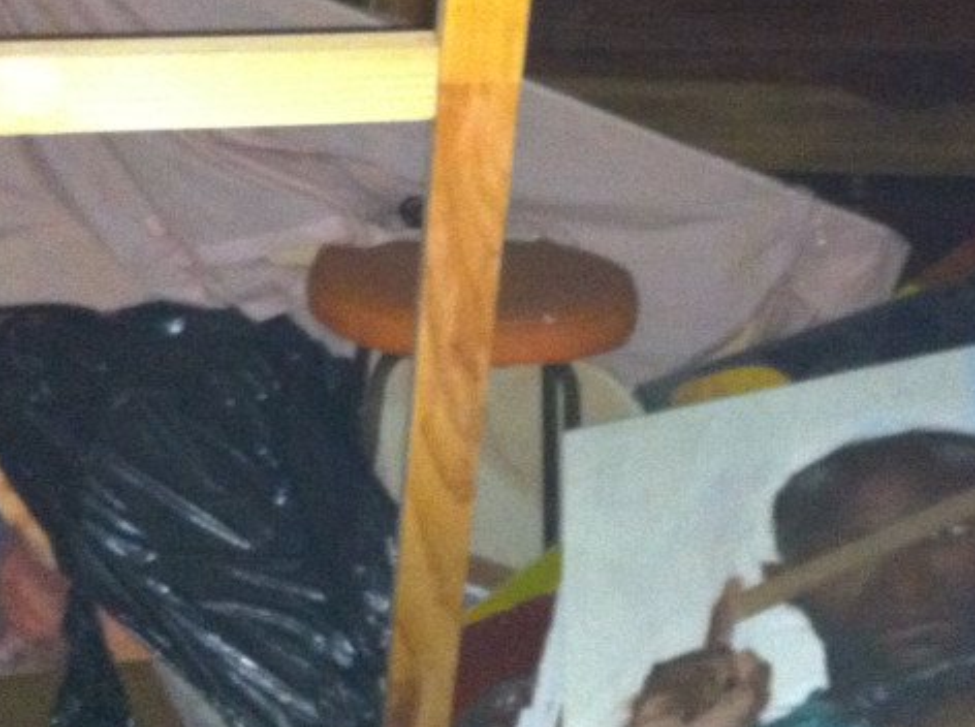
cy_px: 220
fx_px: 2136
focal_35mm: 76
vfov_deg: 19.2
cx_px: 512
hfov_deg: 25.7
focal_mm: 3.85
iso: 800
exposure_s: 1/15
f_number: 2.8
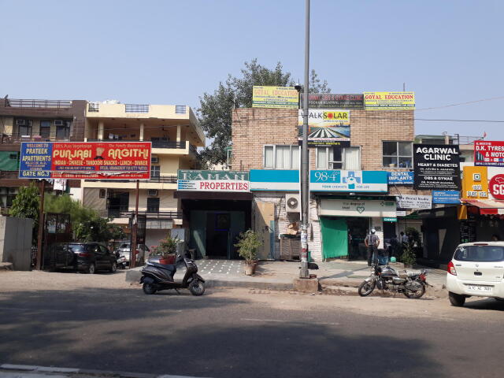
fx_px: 393
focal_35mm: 27
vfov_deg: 51.4
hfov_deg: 65.3
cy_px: 189
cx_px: 252
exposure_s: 1/1466
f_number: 1.9
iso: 40
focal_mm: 3.6
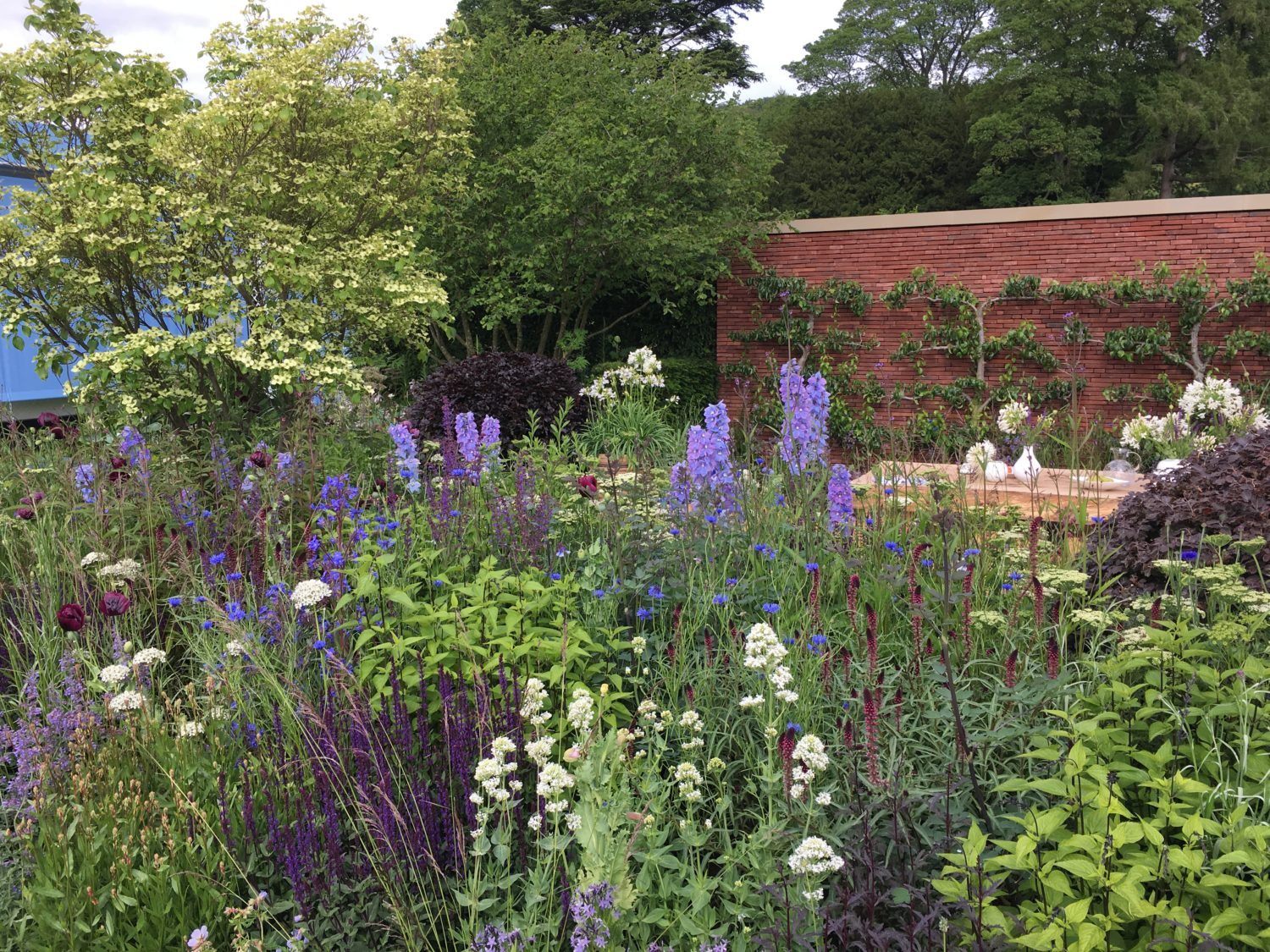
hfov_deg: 61.7
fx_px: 1064
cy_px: 476
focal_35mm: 29
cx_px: 635
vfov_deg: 48.2
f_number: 2.2
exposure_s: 1/527
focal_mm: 4.15
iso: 25
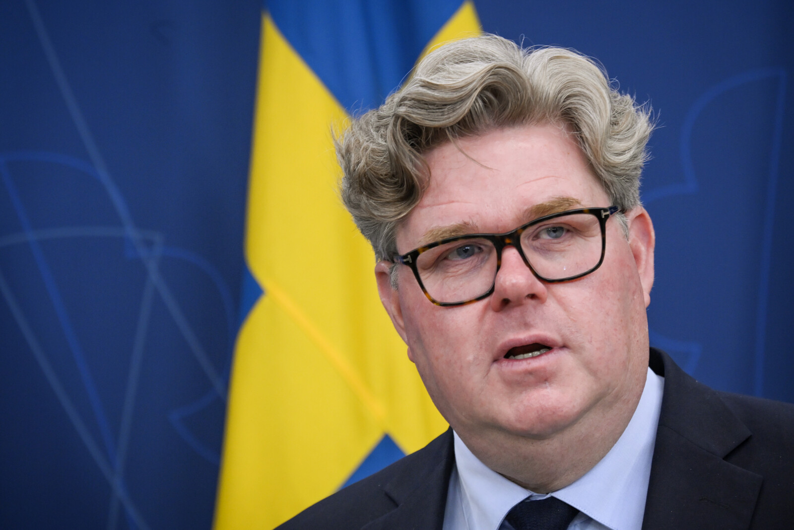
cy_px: 265
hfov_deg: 15.2
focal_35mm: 135
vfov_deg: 10.2
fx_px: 2978
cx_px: 397
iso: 3200
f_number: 6.3
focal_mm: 135
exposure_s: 1/250
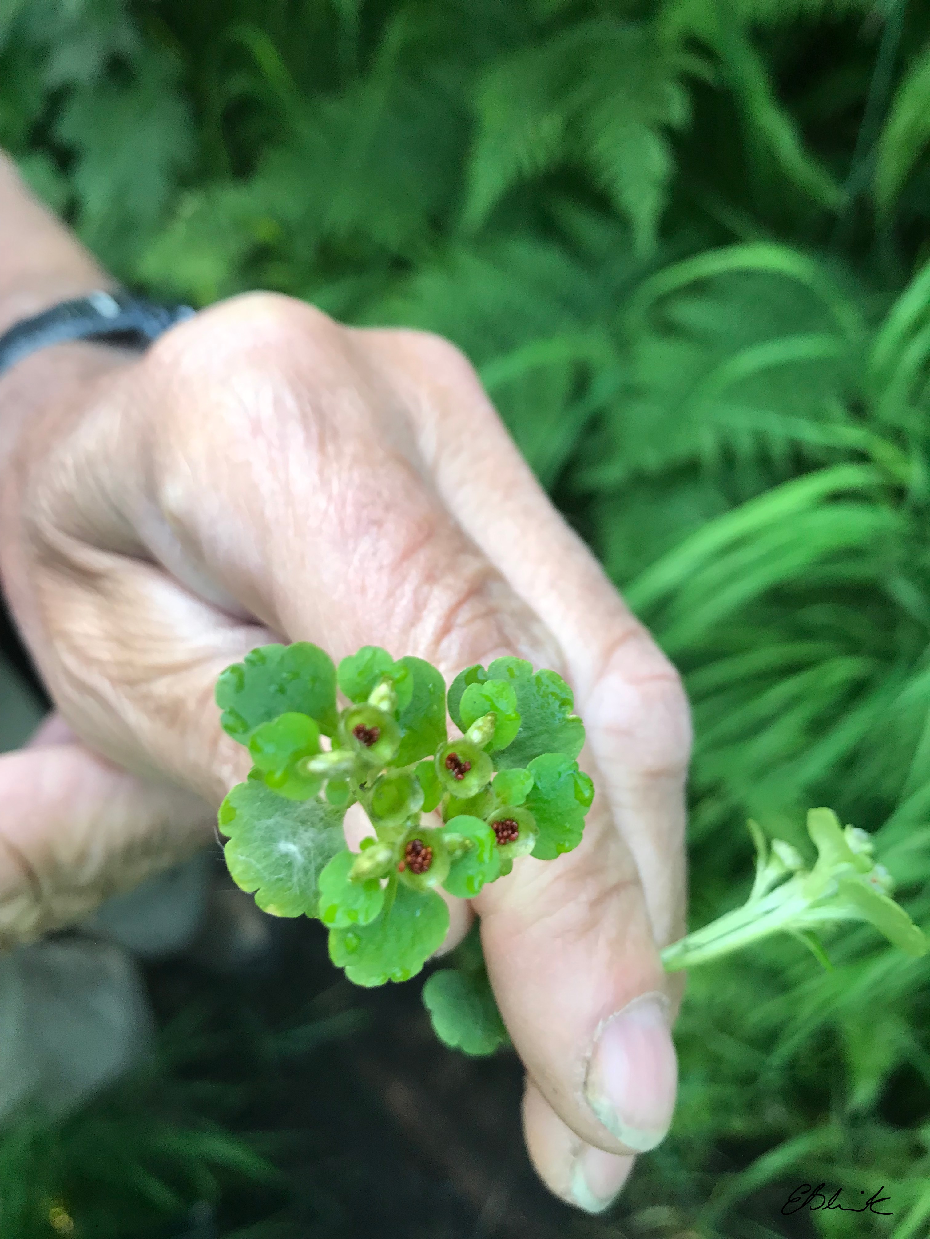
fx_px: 1003
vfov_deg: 63.4
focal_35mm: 28
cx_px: 465
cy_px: 620
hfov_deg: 49.7
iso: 25
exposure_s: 1/40
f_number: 1.8
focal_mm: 3.99
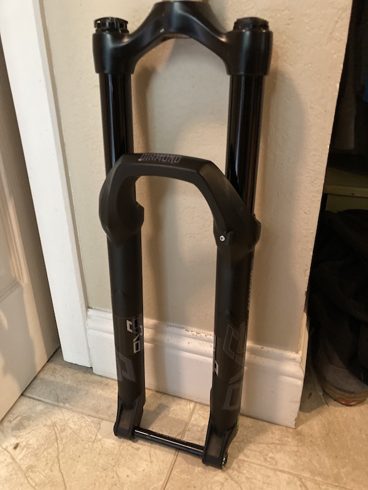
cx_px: 184
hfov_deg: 49.7
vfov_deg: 63.4
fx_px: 397
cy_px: 245
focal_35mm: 28
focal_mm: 3.99
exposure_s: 1/30
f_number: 1.8
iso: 500
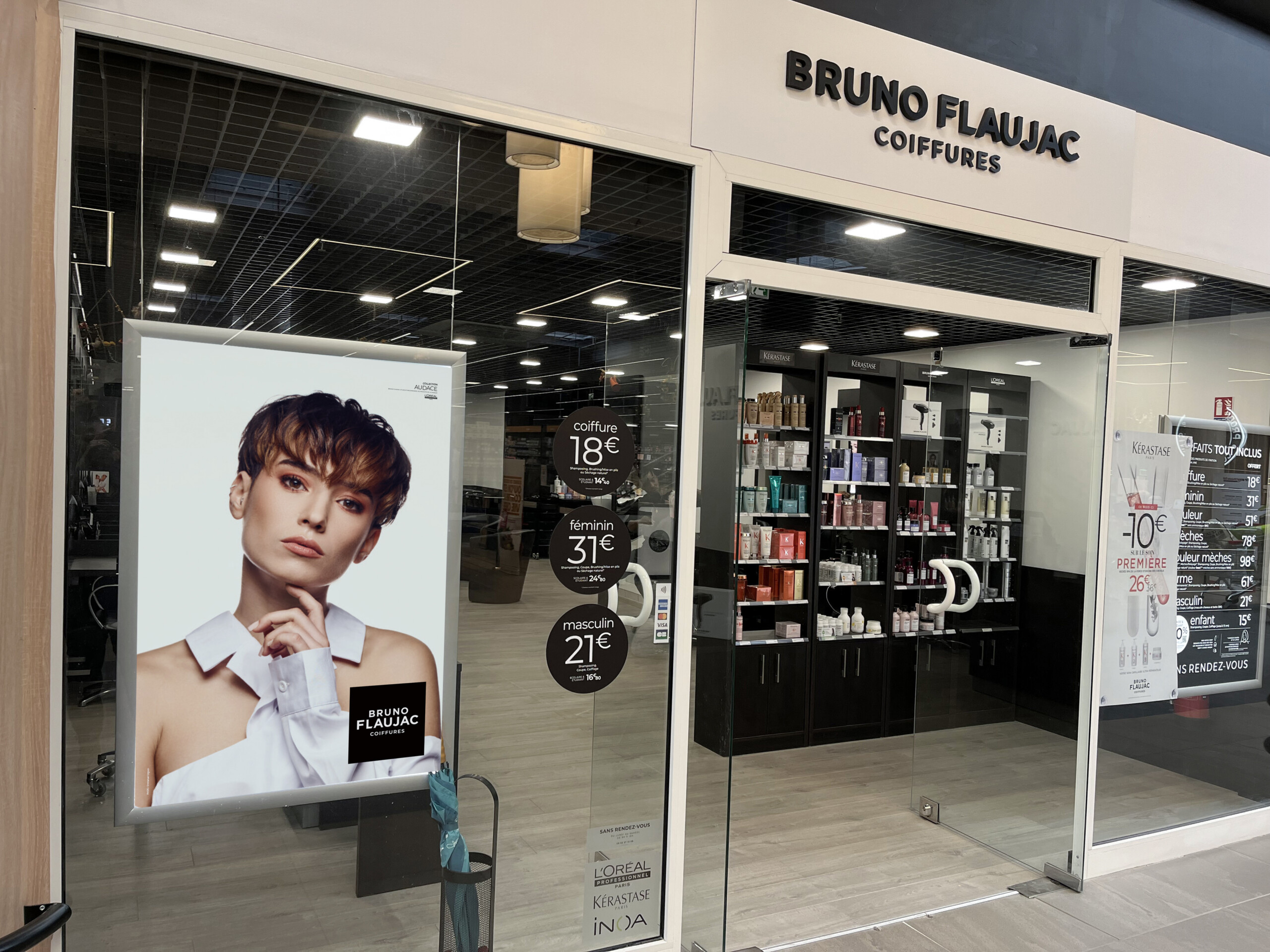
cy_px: 476
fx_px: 954
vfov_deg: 53.1
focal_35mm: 26
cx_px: 635
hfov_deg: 67.3
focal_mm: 5.1
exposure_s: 1/160
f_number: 1.6
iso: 64
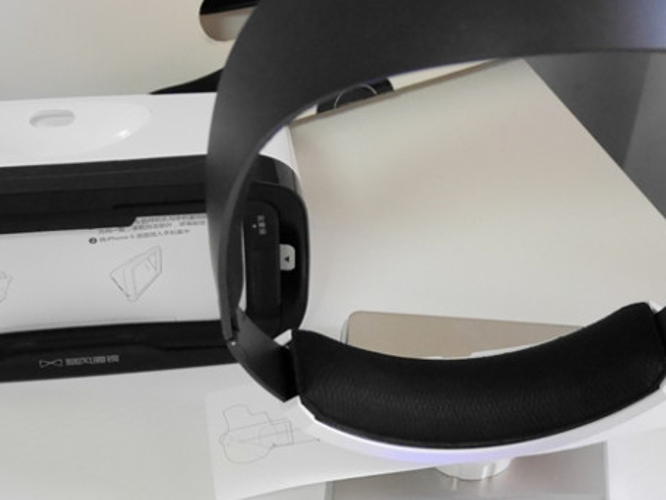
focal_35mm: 79
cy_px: 234
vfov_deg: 18.7
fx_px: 1520
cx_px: 409
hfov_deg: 24.7
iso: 2000
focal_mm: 18
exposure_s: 1/60
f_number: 4.2
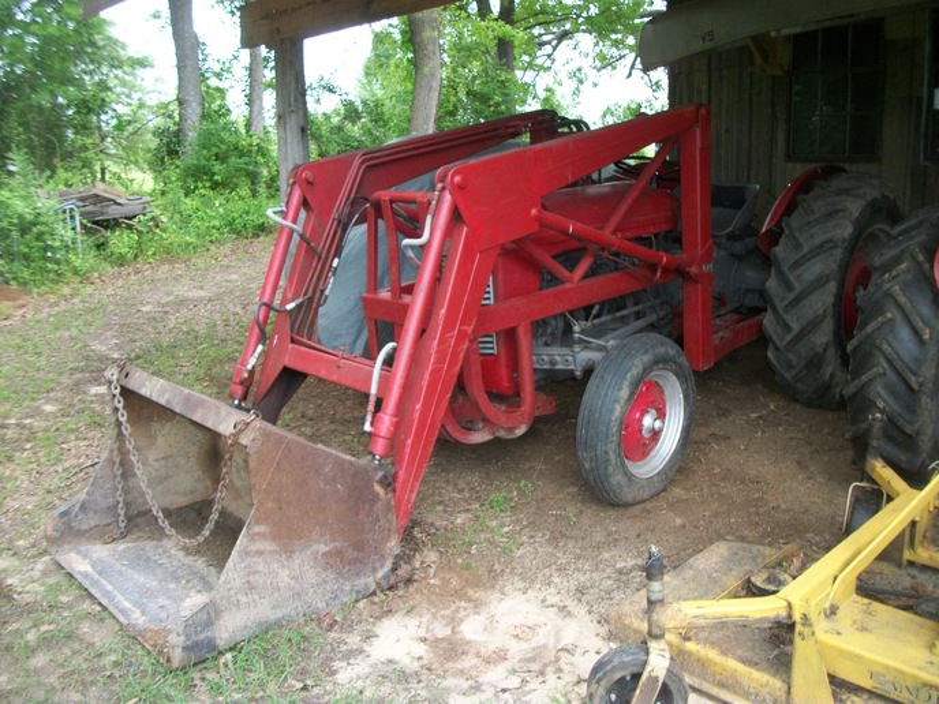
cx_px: 470
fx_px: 868
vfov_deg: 44.2
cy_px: 352
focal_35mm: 32
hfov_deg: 56.8
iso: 160
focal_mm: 5.7
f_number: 2.9
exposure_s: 1/40
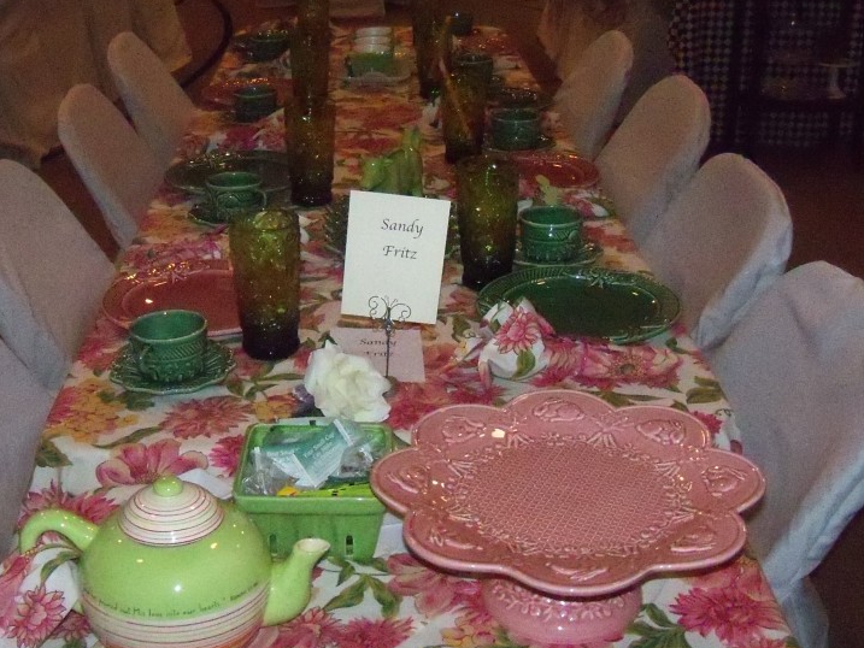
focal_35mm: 50
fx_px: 1248
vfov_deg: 29.1
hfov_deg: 38.2
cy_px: 318
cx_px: 402
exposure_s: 1/500
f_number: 3.5
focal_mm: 6.2
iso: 1600
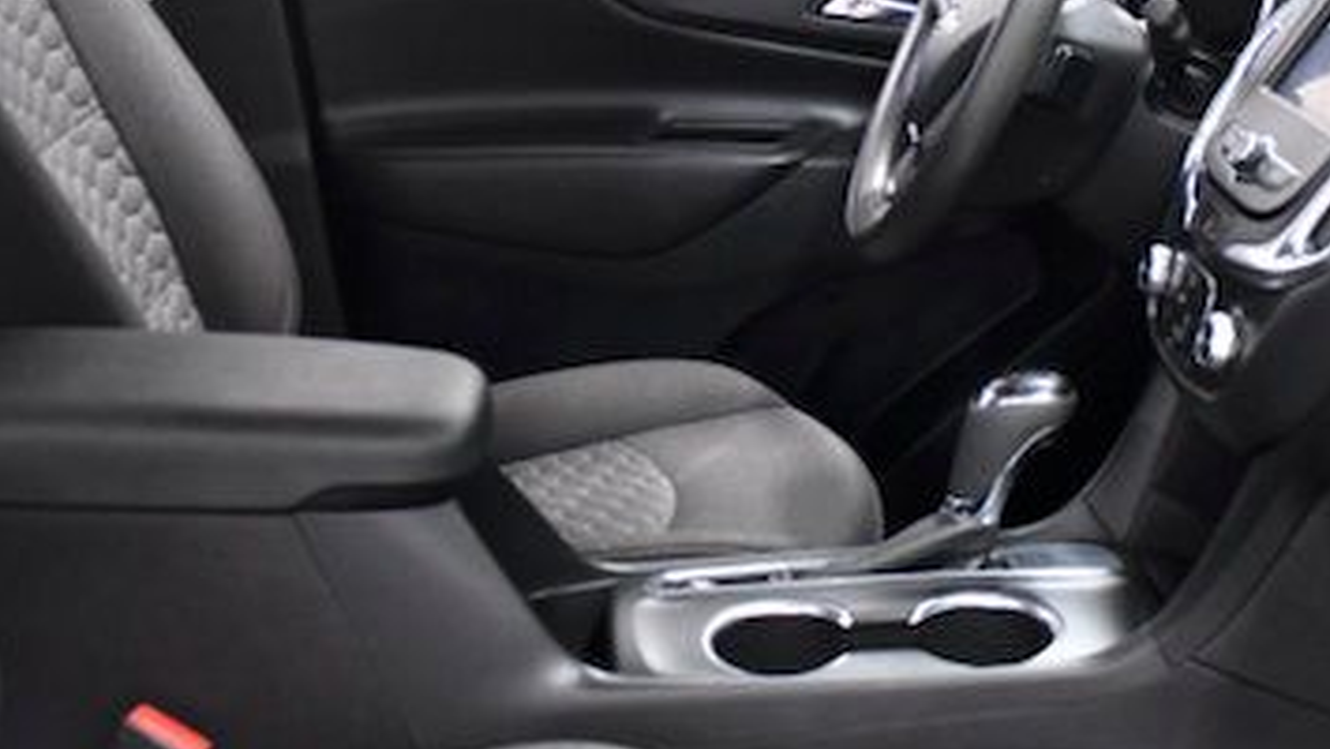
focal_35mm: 68
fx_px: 2399
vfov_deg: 17.5
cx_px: 798
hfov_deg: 30.9
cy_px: 58
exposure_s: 1/200
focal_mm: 24
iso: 2500
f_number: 3.5
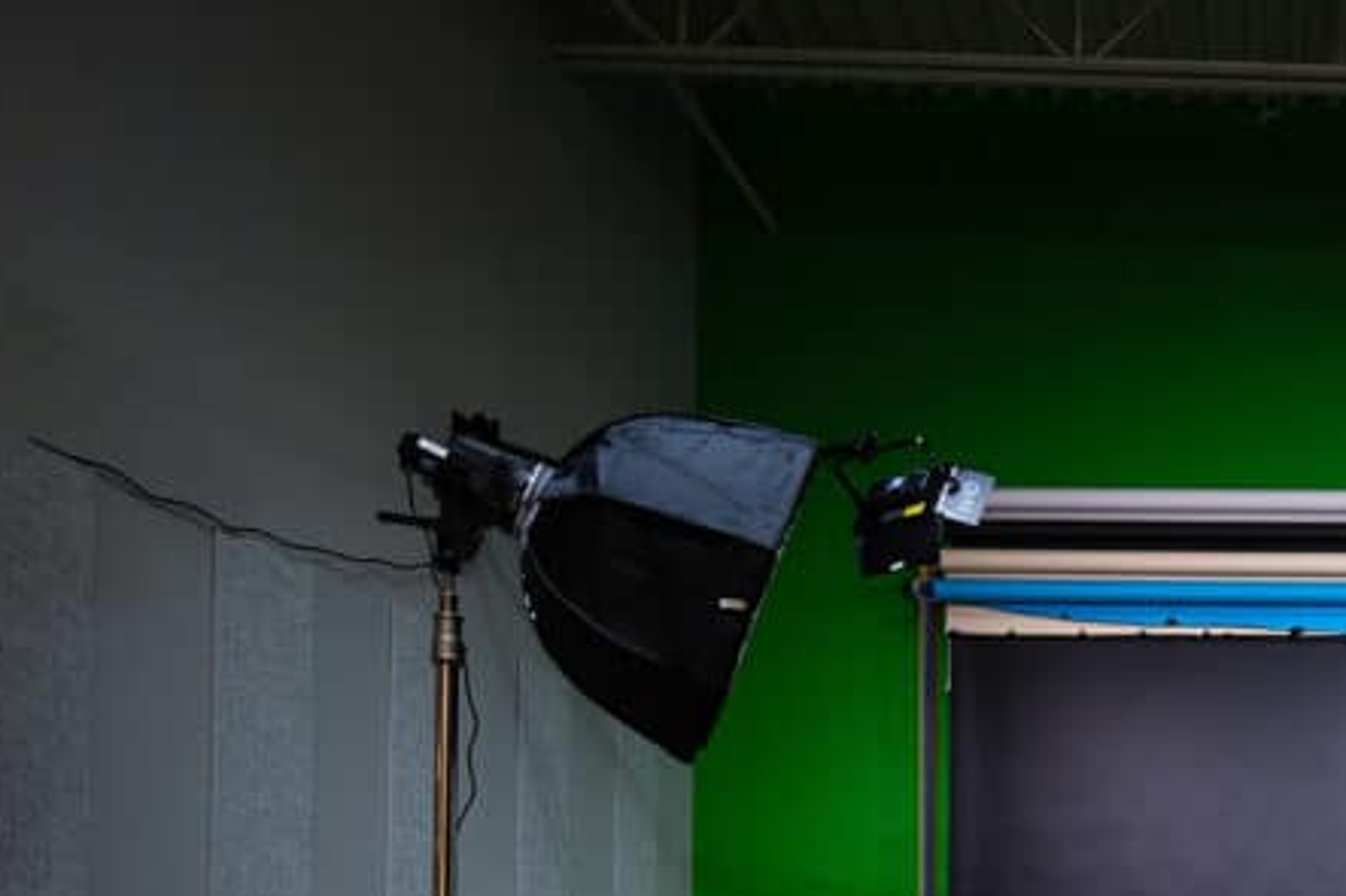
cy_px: 955
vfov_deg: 32.2
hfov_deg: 44.8
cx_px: 1316
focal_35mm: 37
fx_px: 1383
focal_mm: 16
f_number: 4
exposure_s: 1/60
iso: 500
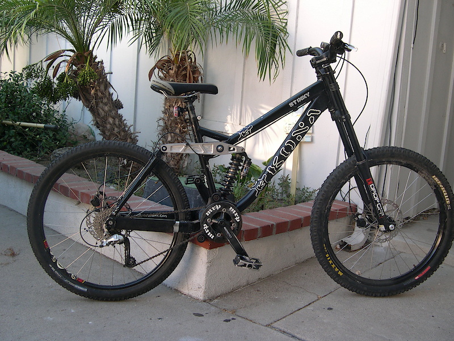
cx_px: 227
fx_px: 498
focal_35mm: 38
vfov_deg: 37.7
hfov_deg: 49.0
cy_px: 170
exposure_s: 1/98.2
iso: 100
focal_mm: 8
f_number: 2.8
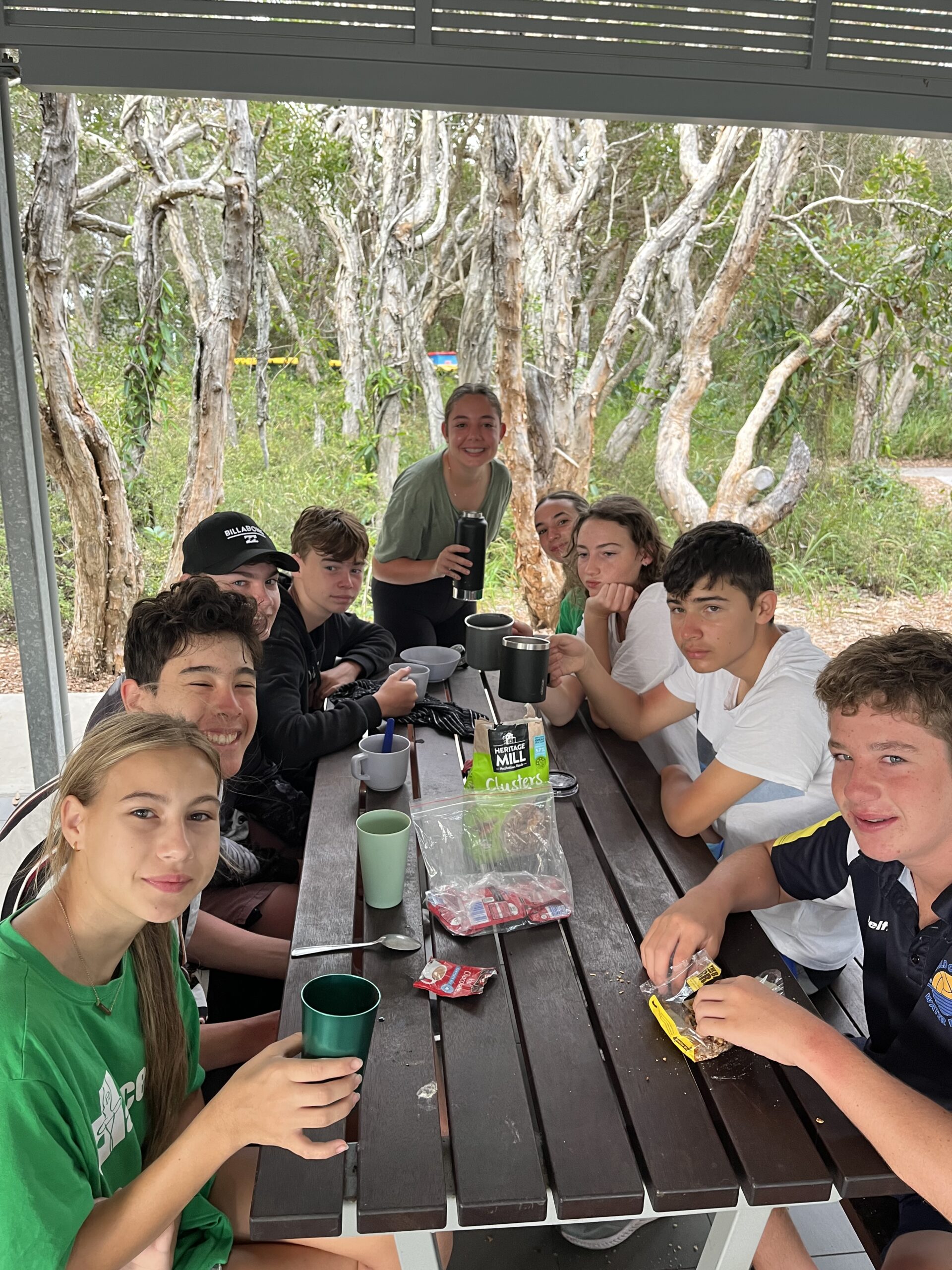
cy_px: 635
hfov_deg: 53.1
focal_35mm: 26
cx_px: 476
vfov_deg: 67.3
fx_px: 953
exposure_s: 1/97
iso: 125
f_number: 1.6
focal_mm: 5.1
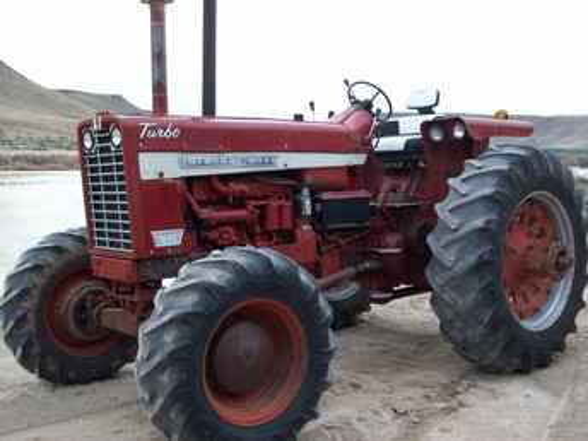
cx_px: 294
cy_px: 220
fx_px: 713
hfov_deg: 44.8
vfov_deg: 34.3
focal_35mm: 42
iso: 101
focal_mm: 7.1
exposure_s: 1/73.6
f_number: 3.2
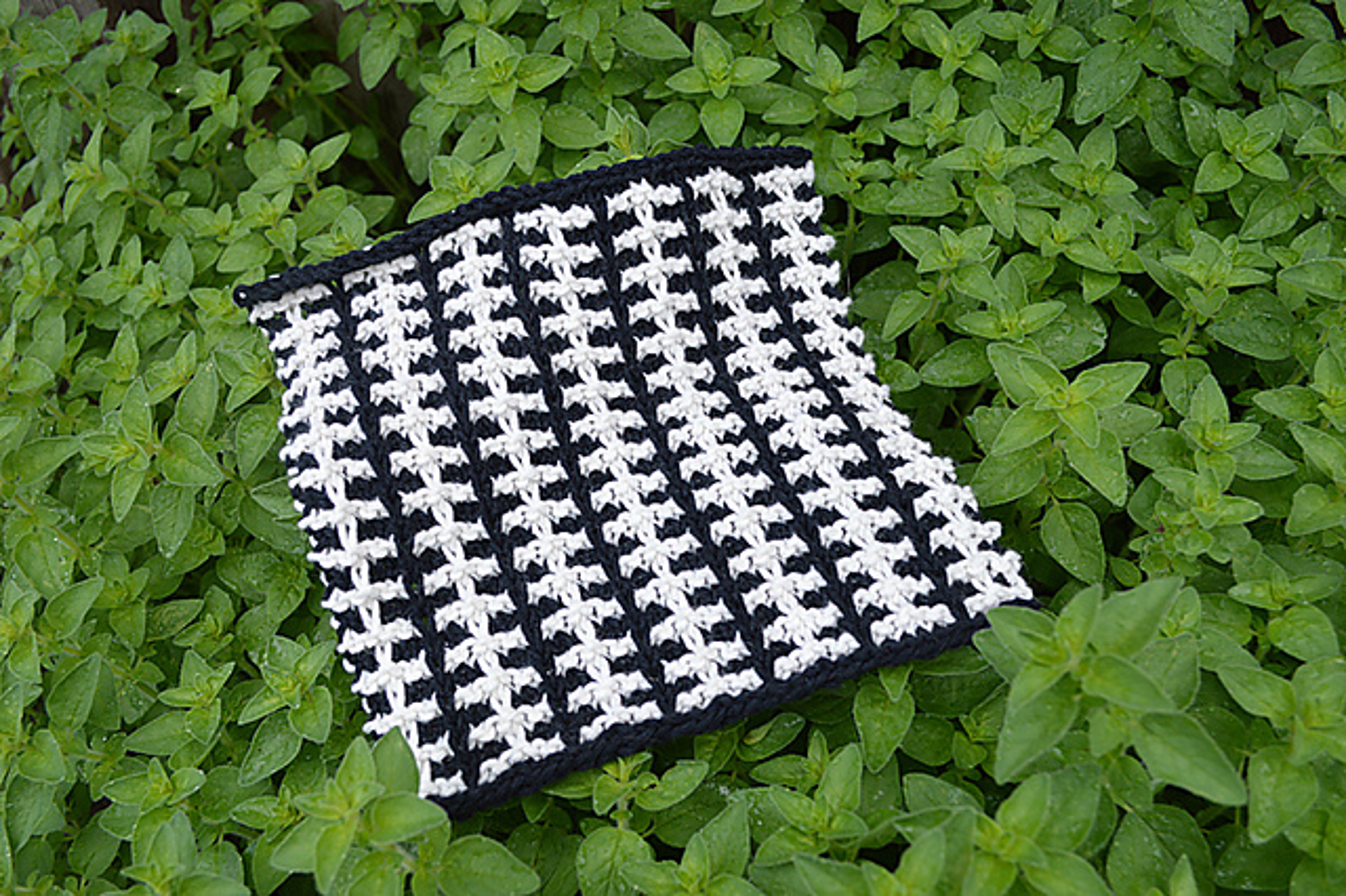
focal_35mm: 33
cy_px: 448
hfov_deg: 57.2
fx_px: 1233
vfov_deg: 39.9
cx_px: 673
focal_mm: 22
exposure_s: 1/125
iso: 100
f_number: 5.6
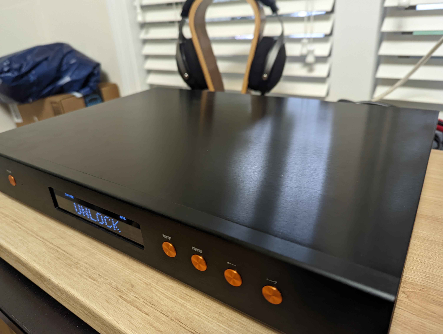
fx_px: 308
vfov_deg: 56.9
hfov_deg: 71.5
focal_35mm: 24
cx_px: 222
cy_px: 167
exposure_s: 1/24
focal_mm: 6.81
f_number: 1.85
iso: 201
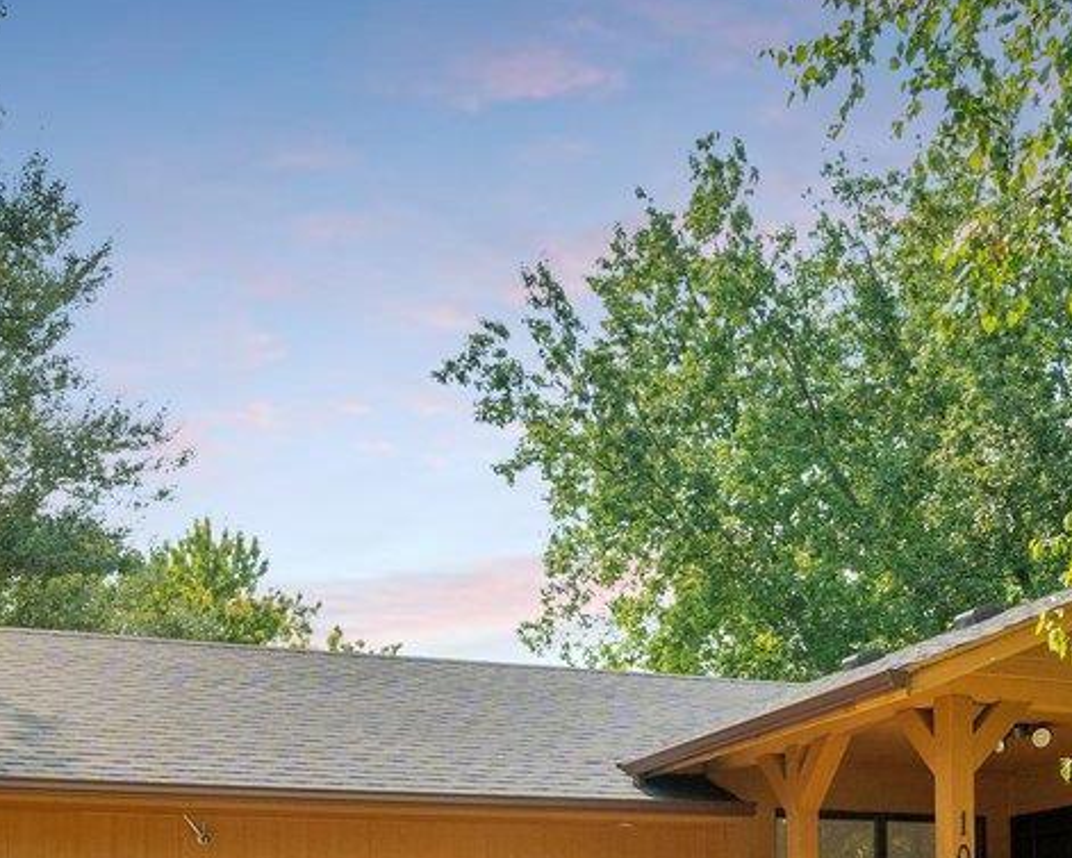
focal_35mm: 53
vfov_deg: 26.0
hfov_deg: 35.3
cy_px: 991
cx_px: 601
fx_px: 1682
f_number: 8
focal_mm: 13
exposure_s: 1/320
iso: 400
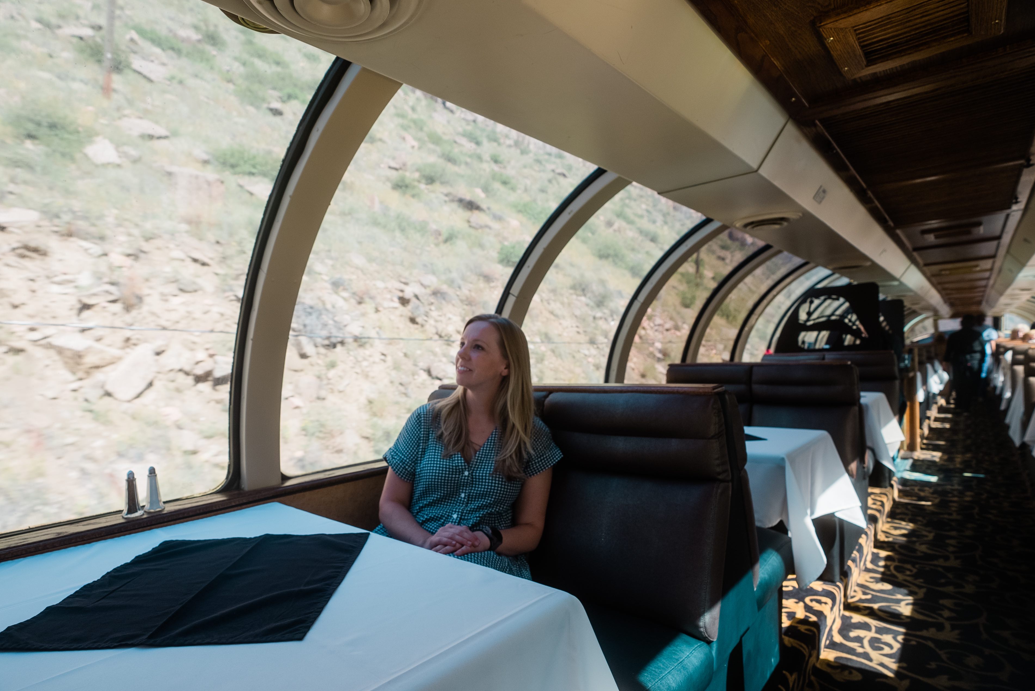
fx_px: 547
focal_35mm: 19
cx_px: 469
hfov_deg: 86.6
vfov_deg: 64.5
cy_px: 377
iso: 250
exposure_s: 1/60
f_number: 4
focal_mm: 17
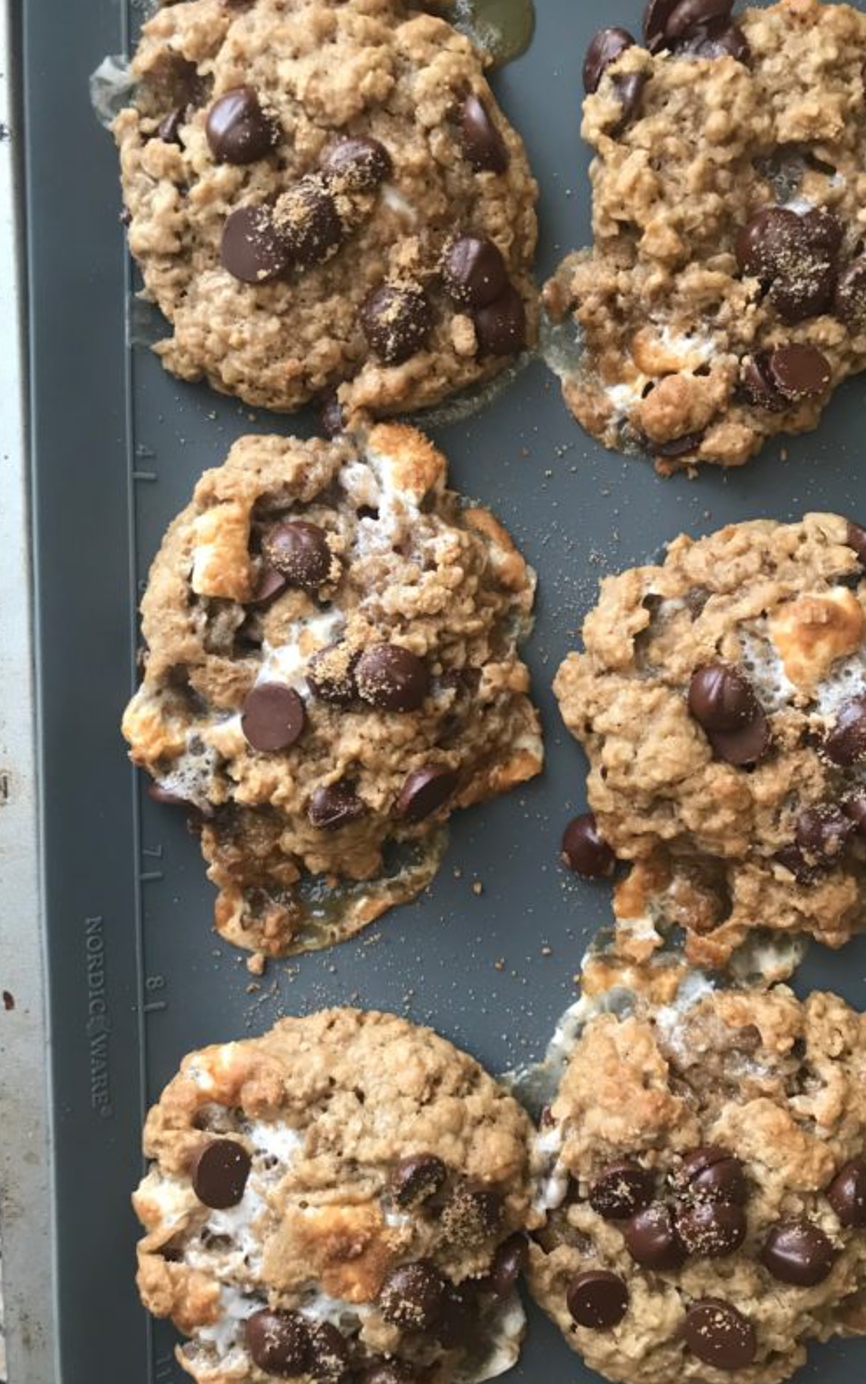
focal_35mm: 30
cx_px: 446
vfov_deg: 62.9
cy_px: 691
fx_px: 1132
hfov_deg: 41.9
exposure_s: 1/30
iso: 40
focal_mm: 3.99
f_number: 1.8
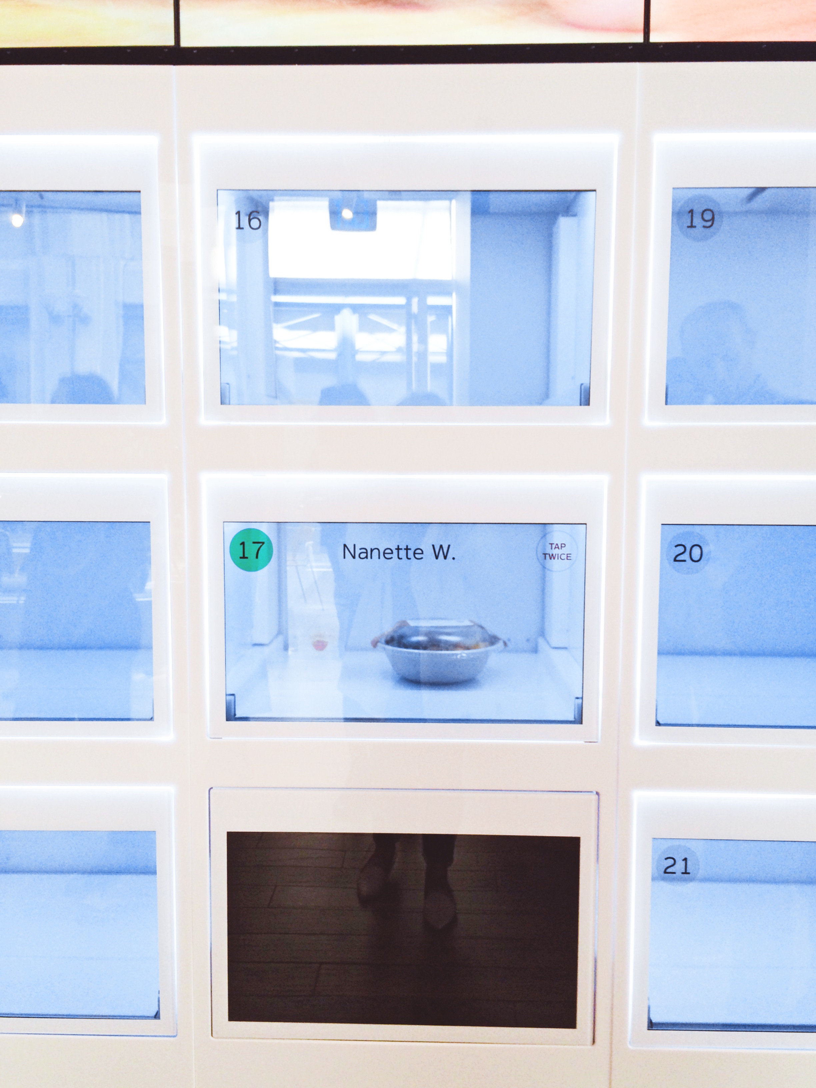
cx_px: 408
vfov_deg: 61.7
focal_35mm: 29
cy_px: 544
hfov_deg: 48.2
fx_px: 911
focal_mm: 4.15
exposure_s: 1/60
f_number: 2.2
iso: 40
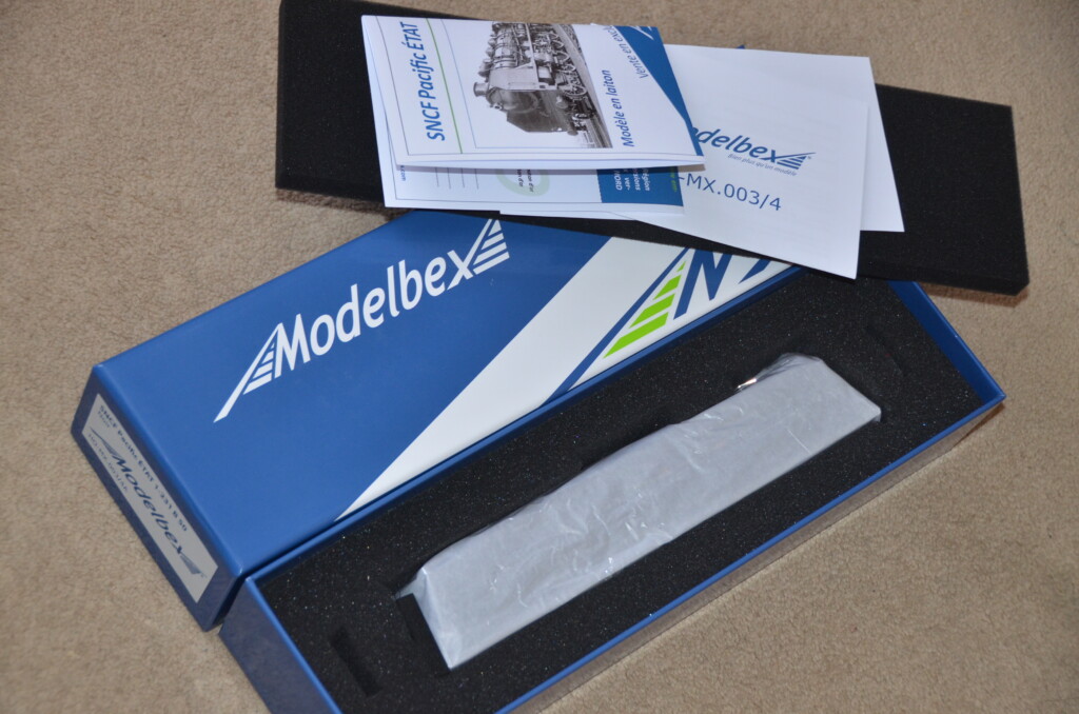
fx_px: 2692
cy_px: 357
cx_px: 540
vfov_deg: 15.1
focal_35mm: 90
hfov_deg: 22.7
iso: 800
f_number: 4.8
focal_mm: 60
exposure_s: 1/60
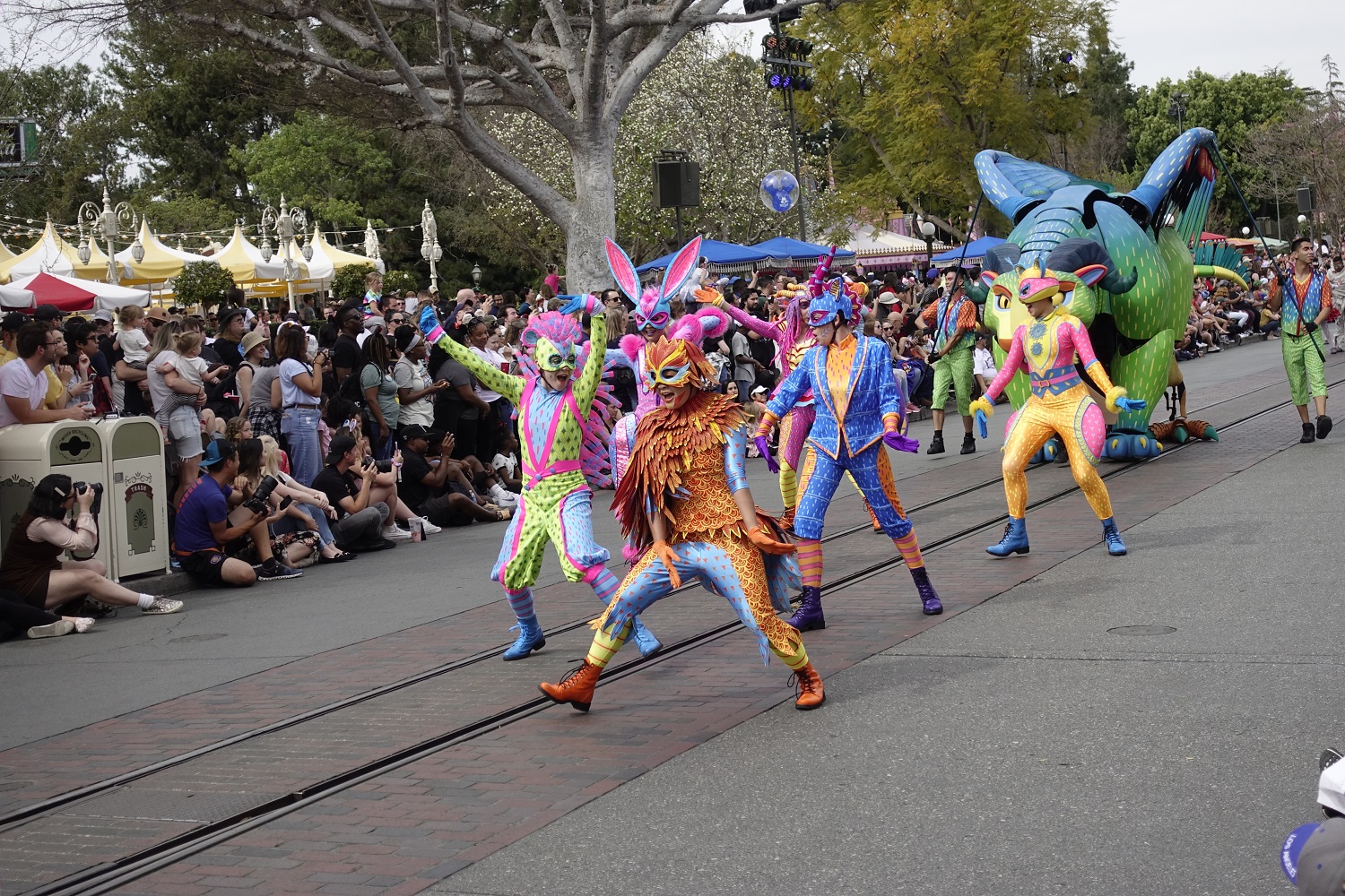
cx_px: 672
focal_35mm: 60
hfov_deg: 33.4
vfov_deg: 22.6
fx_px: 2241
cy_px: 448
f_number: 2.8
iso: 160
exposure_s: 1/1600
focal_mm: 22.18
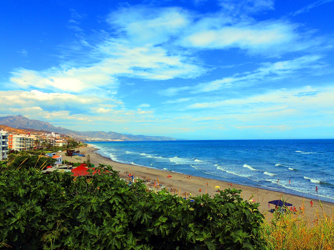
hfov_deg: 71.6
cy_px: 125
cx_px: 167
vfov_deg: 56.8
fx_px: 232
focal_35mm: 24
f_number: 4.7
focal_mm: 4.3
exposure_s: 1/1250
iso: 100
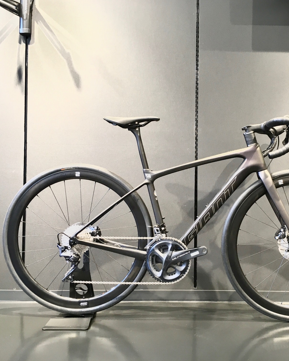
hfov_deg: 38.8
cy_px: 180
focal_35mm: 38
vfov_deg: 47.9
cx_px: 188
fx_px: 406
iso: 64
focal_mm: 4.15
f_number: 2.2
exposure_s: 1/30
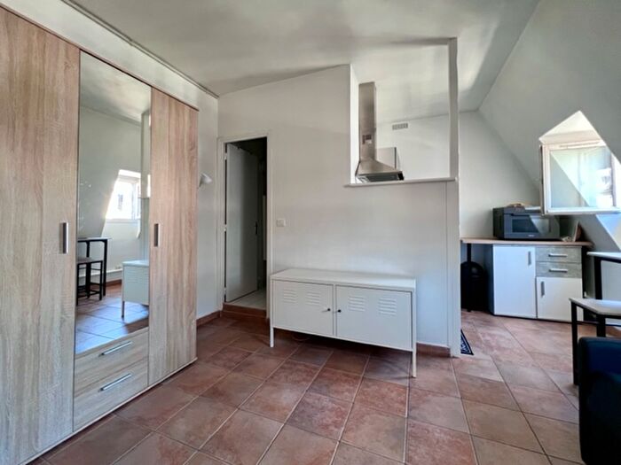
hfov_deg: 106.2
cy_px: 232
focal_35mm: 13
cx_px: 310
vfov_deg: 89.9
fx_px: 233
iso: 250
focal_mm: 1.57
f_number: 1.8
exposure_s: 1/63
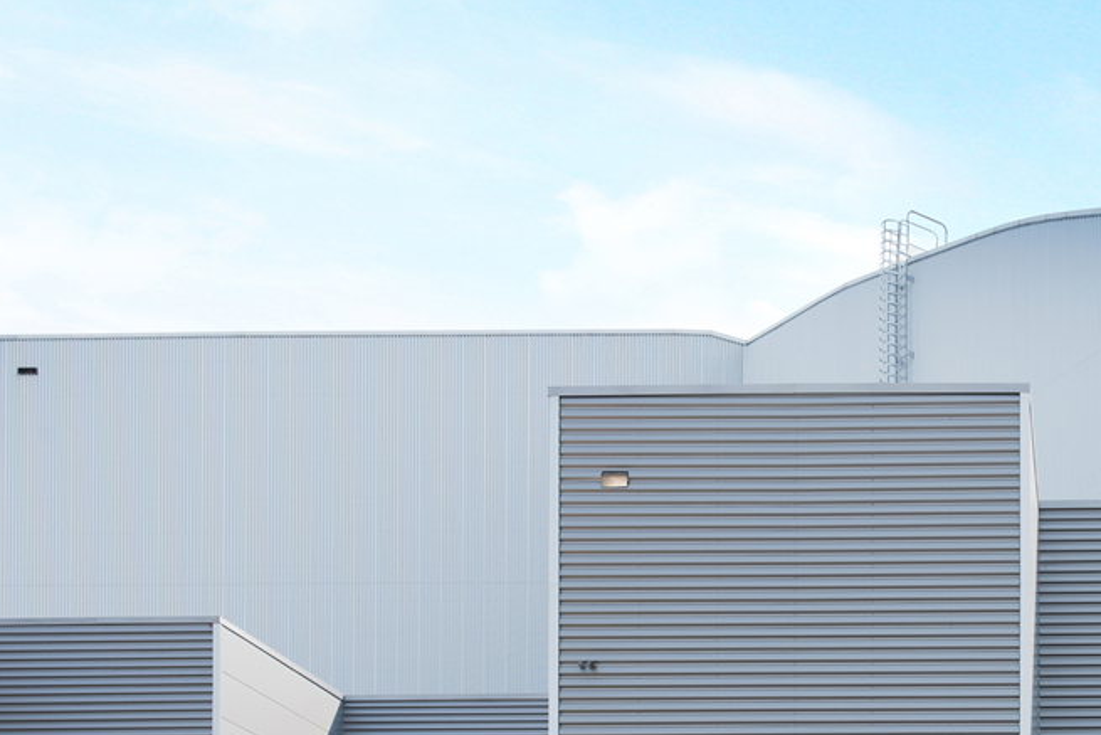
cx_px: 625
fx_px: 1682
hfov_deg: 36.2
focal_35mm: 55
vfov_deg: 24.5
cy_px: 504
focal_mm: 36
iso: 64
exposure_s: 1/100
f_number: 8
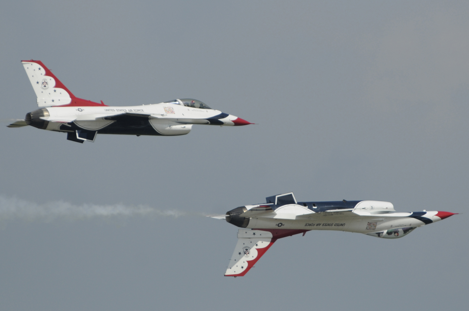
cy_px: 156
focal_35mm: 900
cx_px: 234
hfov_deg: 2.3
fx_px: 11711
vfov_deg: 1.5
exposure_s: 1/4000
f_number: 5
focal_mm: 600
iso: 200
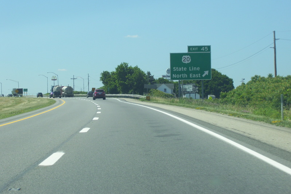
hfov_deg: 18.1
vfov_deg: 12.1
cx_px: 146
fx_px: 914
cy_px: 86
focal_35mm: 113
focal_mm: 18
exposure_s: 1/500
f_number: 4.6
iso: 80
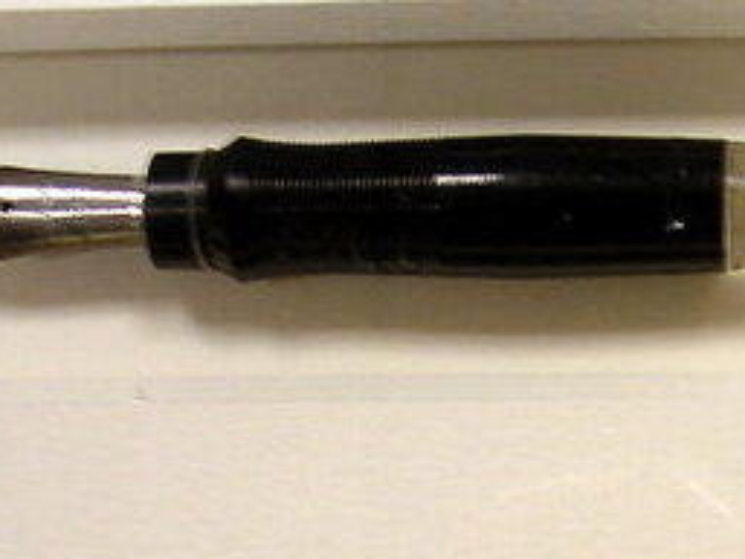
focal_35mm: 112
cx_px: 899
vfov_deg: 12.9
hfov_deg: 16.8
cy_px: 659
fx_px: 2412
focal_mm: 6.3
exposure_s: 1/14.2
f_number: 3.5
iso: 64
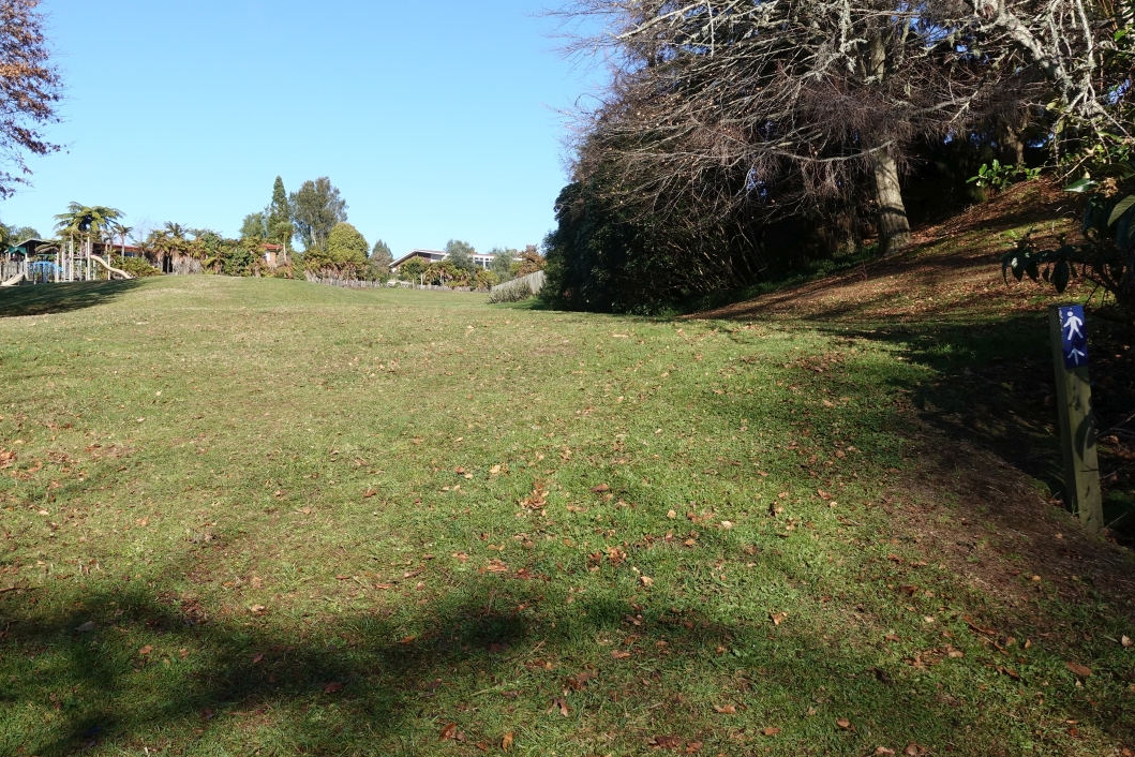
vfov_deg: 42.2
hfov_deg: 60.0
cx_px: 483
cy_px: 308
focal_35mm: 31
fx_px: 977
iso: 125
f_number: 5.6
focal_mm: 8.8
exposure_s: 1/320
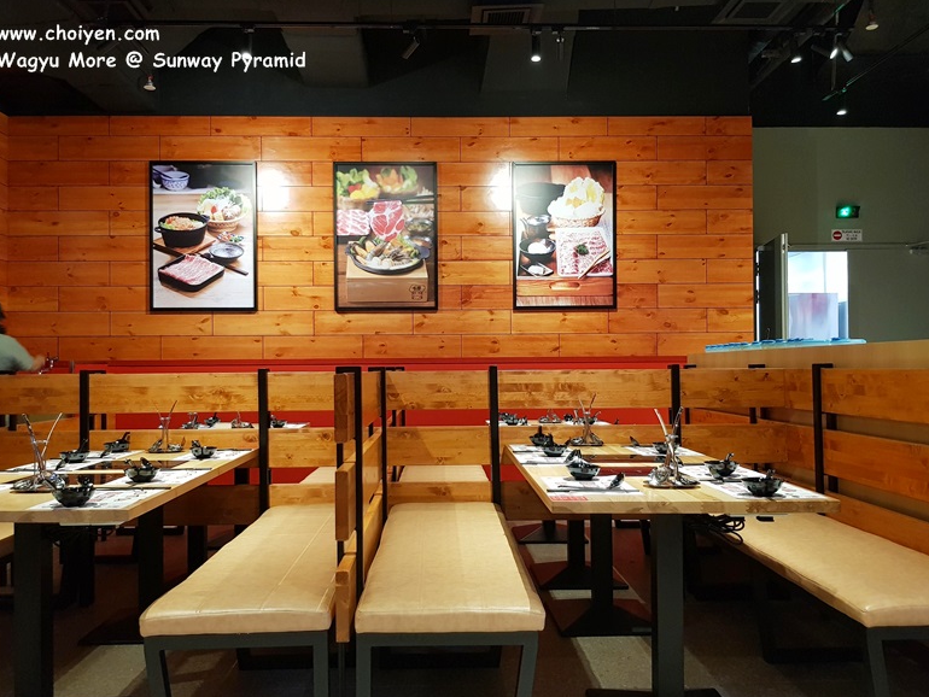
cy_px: 357
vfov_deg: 51.4
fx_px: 725
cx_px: 455
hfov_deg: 65.3
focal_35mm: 27
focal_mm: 4.3
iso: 200
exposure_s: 1/18
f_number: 1.7
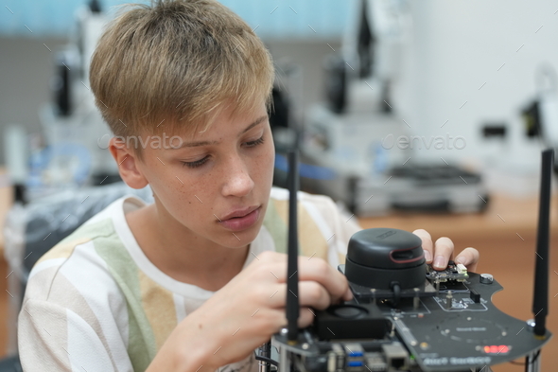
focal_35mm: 71
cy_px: 186
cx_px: 279
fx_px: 1100
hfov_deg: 28.5
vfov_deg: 19.2
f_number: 2.5
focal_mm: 71
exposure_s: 1/193
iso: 800
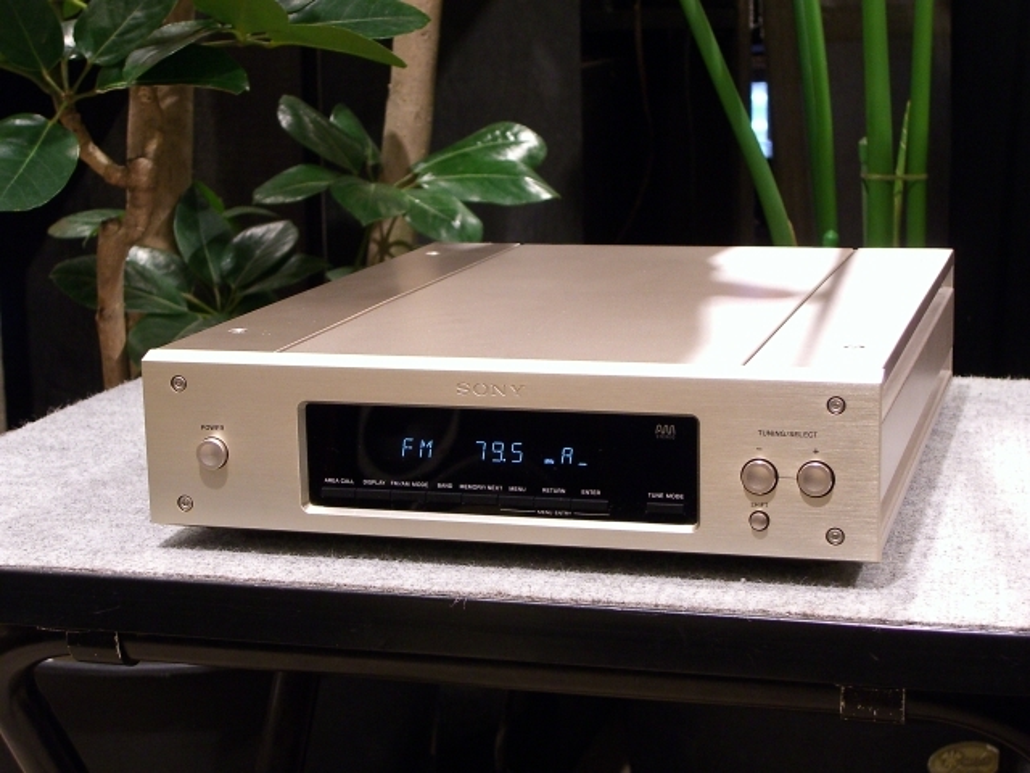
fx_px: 2023
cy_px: 386
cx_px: 515
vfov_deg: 21.6
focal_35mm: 68
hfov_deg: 28.6
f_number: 4
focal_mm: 14.2
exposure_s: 1/10
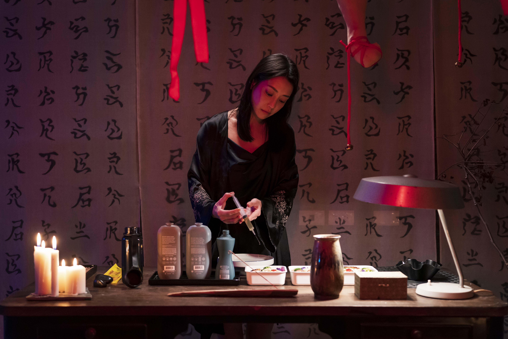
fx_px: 677
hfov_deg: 41.1
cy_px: 170
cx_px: 254
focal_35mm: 48
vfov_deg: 28.1
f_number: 2.2
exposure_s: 1/160
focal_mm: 48
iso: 5000
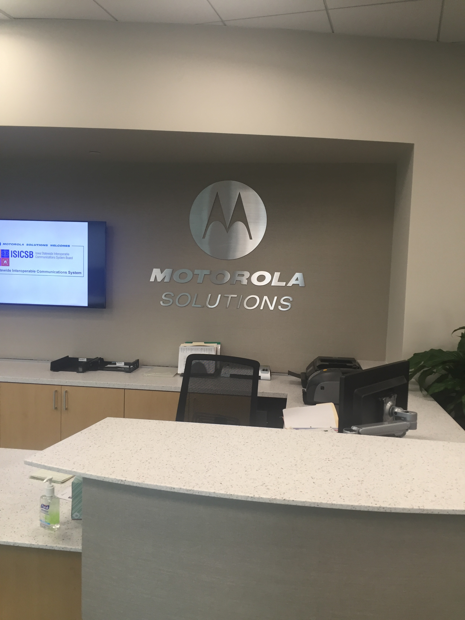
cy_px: 310
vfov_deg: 61.7
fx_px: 519
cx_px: 232
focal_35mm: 29
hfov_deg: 48.2
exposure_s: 1/40
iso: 32
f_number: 2.2
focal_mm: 4.15
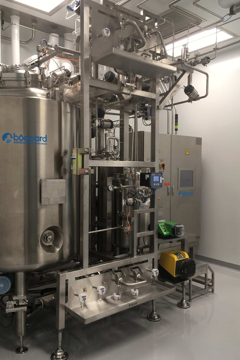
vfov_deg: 58.7
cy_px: 176
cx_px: 116
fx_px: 320
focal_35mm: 32
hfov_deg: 41.1
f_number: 2.2
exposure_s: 1/40
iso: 25
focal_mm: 4.15
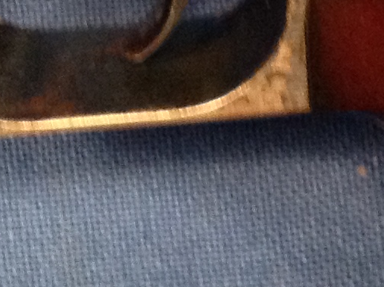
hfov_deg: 10.9
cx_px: 462
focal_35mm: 179
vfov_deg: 8.1
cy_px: -189
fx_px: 1983
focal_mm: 4.28
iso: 400
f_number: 2.4
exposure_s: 1/15
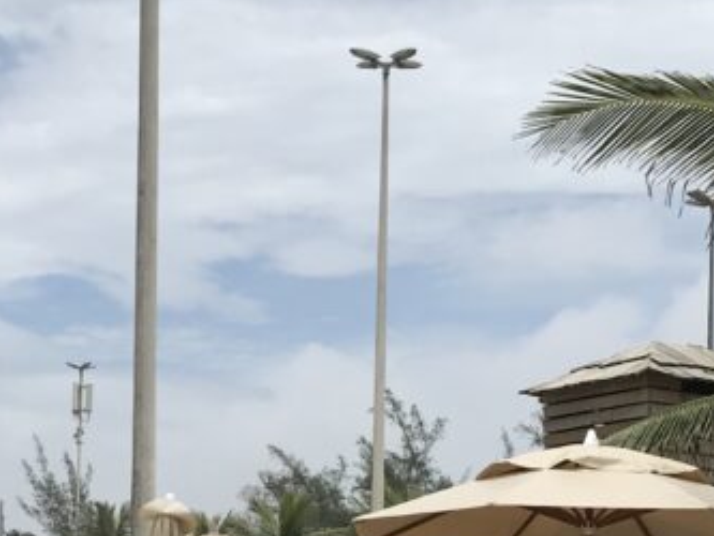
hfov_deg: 19.3
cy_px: 566
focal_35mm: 101
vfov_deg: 14.4
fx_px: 2084
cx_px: 202
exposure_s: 1/5319
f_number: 1.8
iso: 20
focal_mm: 3.99
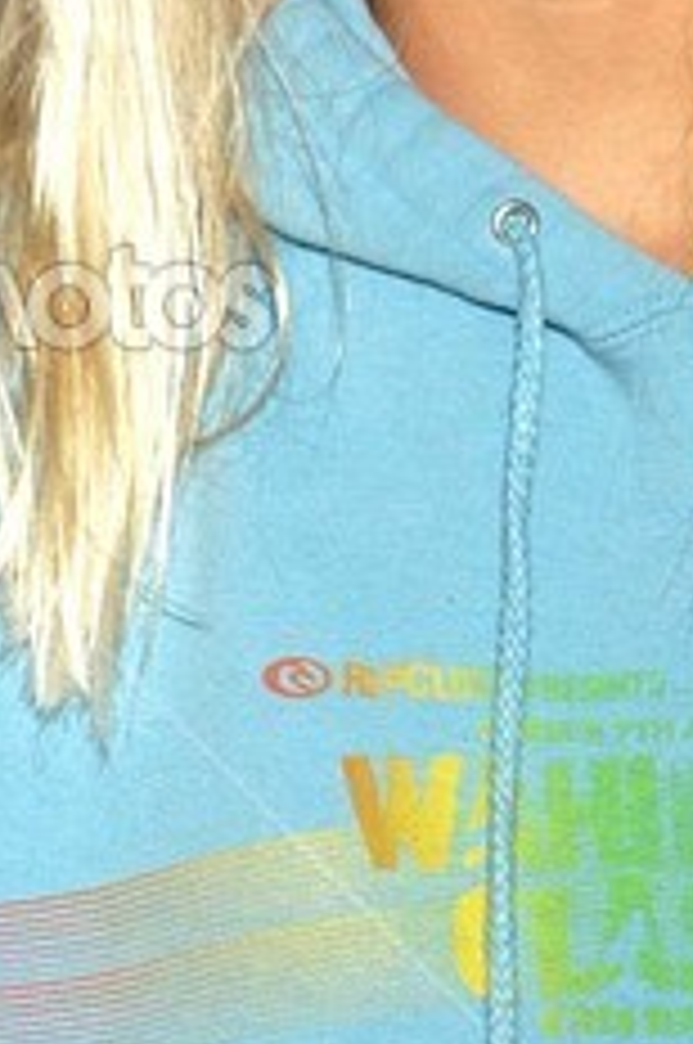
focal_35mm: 317
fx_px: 9180
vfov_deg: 6.5
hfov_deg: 4.3
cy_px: 304
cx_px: -243
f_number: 7.1
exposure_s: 1/180
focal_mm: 48
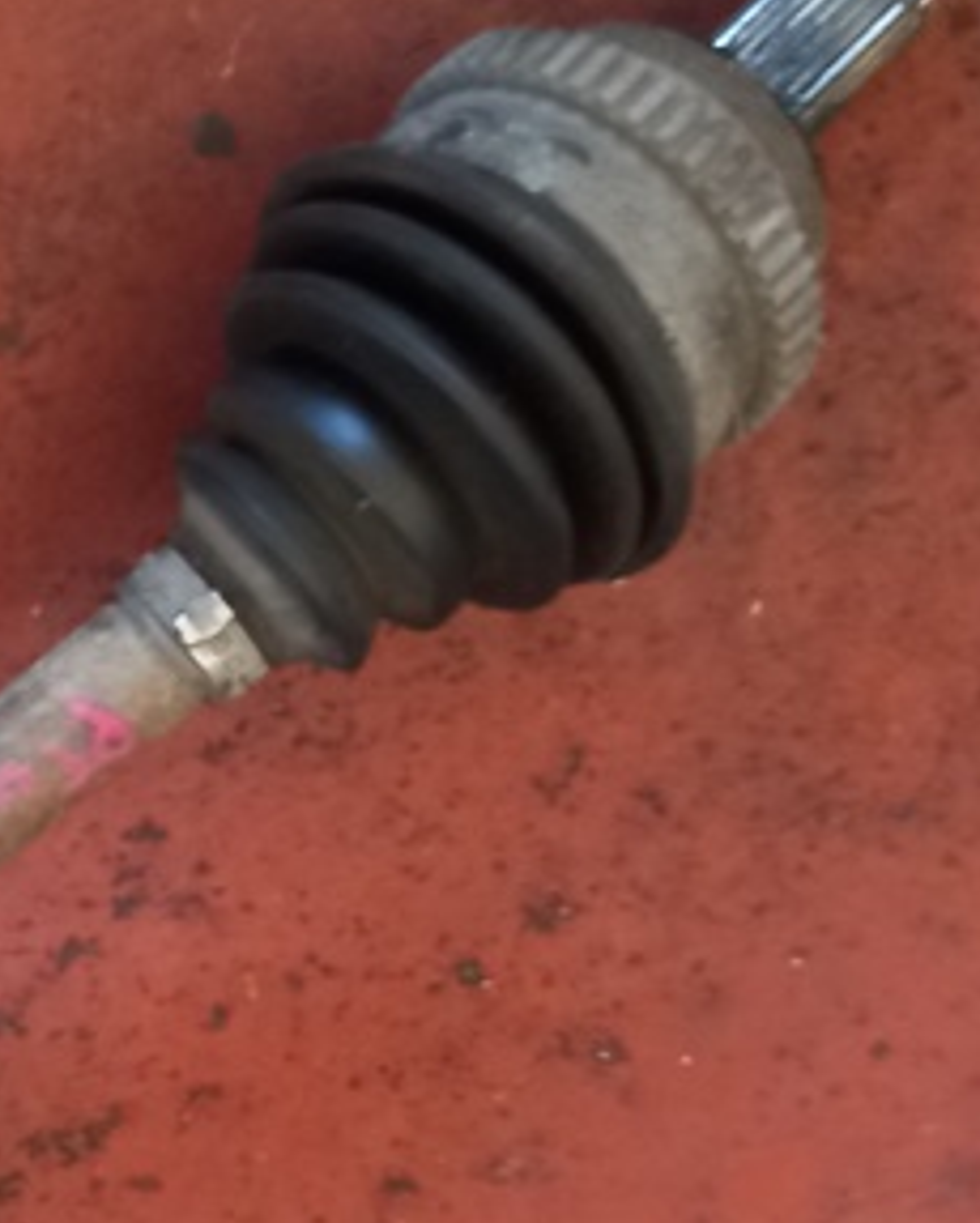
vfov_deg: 21.1
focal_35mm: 87
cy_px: 1266
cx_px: -652
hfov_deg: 15.7
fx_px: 3151
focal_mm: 4.6
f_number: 2
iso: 640
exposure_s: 1/20
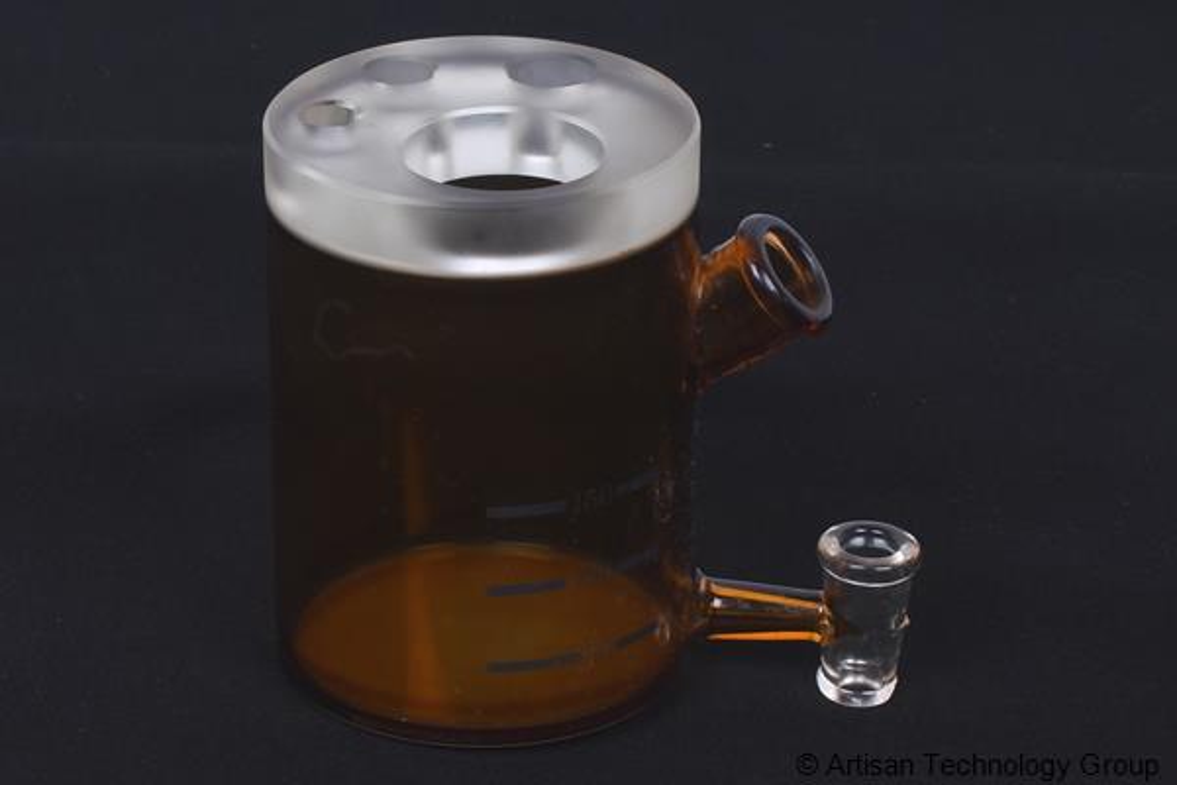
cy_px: 392
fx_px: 2060
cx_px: 588
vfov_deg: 21.6
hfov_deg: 31.9
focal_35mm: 63
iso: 200
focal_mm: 42
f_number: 18
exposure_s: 1/200
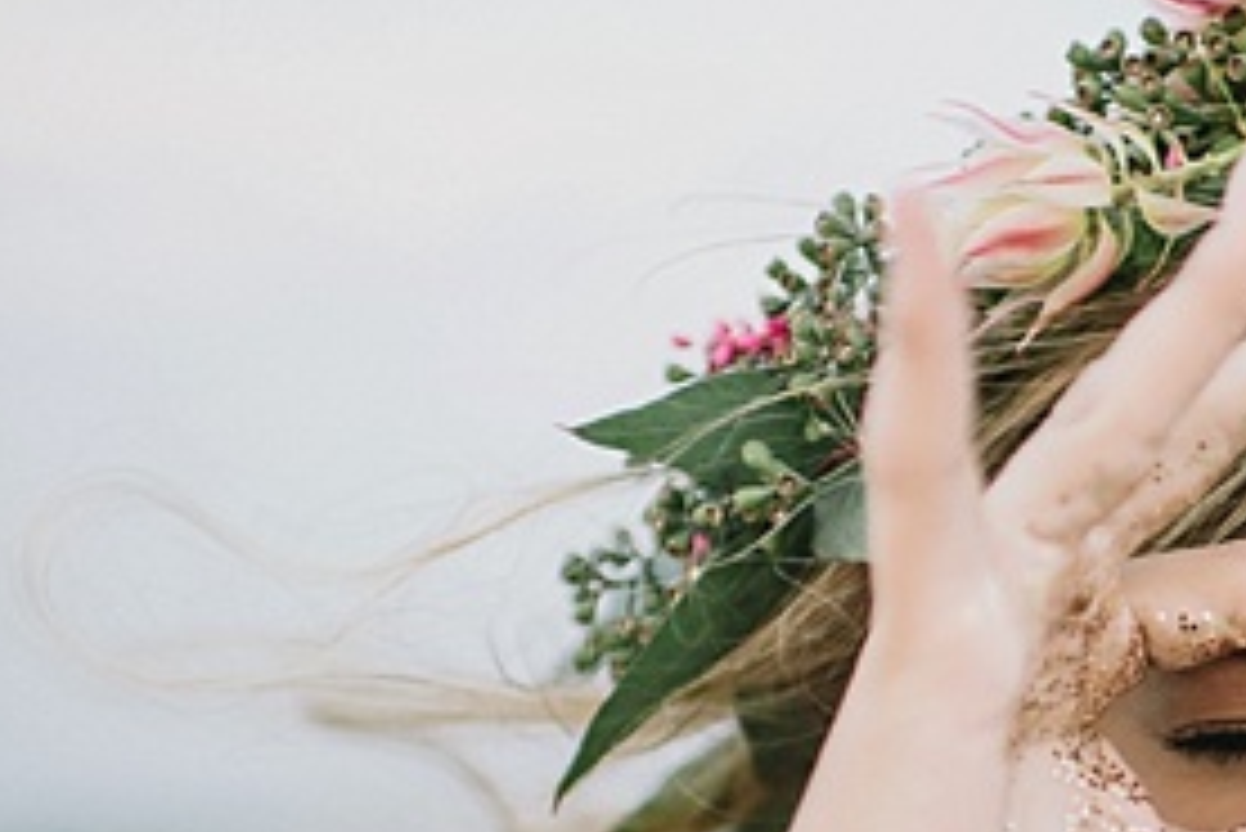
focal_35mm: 82
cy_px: 720
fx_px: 2839
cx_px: 1224
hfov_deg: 23.8
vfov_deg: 16.5
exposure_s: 1/320
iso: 640
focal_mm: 35
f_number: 1.4
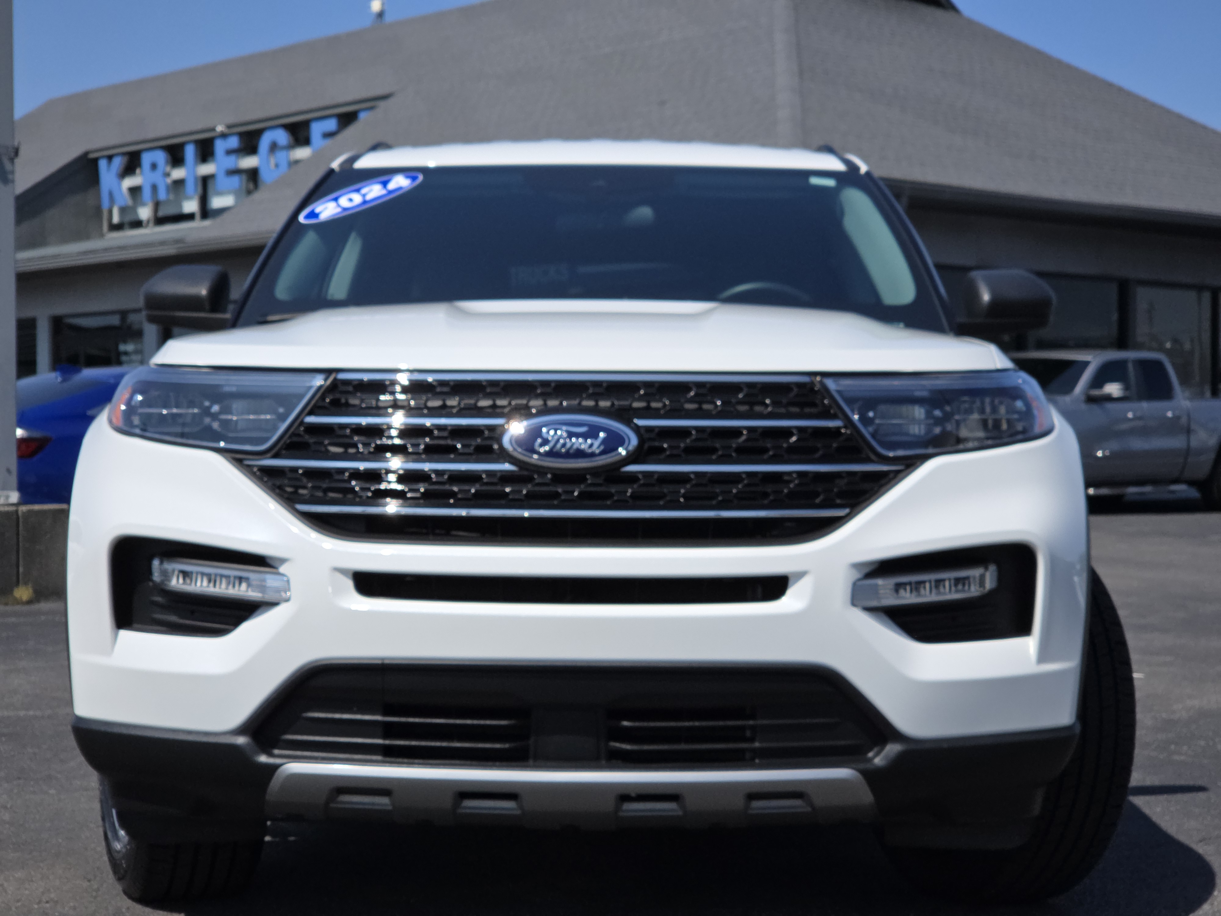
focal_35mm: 69
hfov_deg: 28.2
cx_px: 610
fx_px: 2434
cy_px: 458
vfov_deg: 21.3
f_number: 2.4
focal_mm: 7
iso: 25
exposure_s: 1/1920
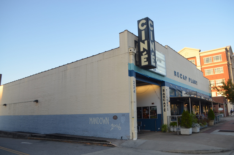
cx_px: 117
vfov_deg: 47.7
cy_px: 78
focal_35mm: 27
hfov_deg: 67.5
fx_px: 175
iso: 200
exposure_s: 1/160
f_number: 6.3
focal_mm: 18
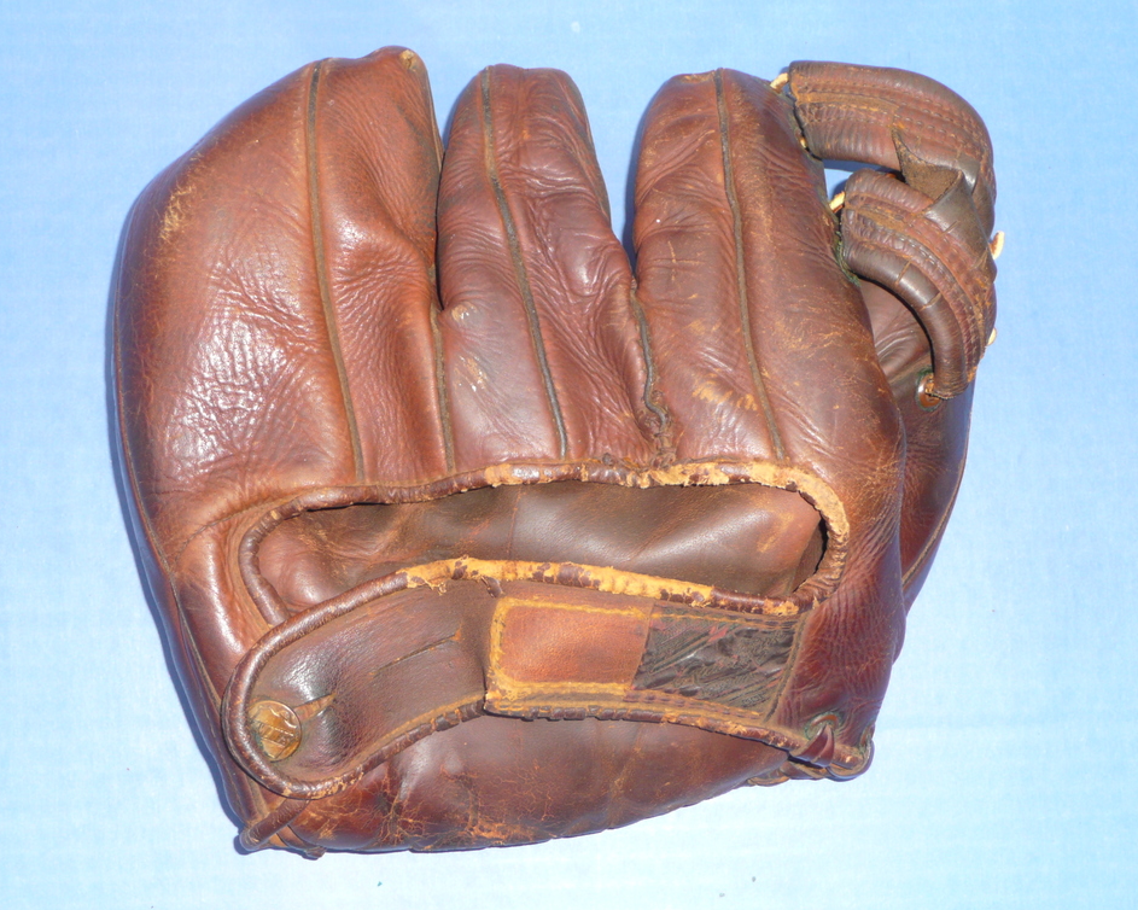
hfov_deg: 35.4
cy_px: 461
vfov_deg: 28.6
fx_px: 1785
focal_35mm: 53
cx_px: 571
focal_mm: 8.2
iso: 100
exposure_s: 1/30
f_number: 4.2
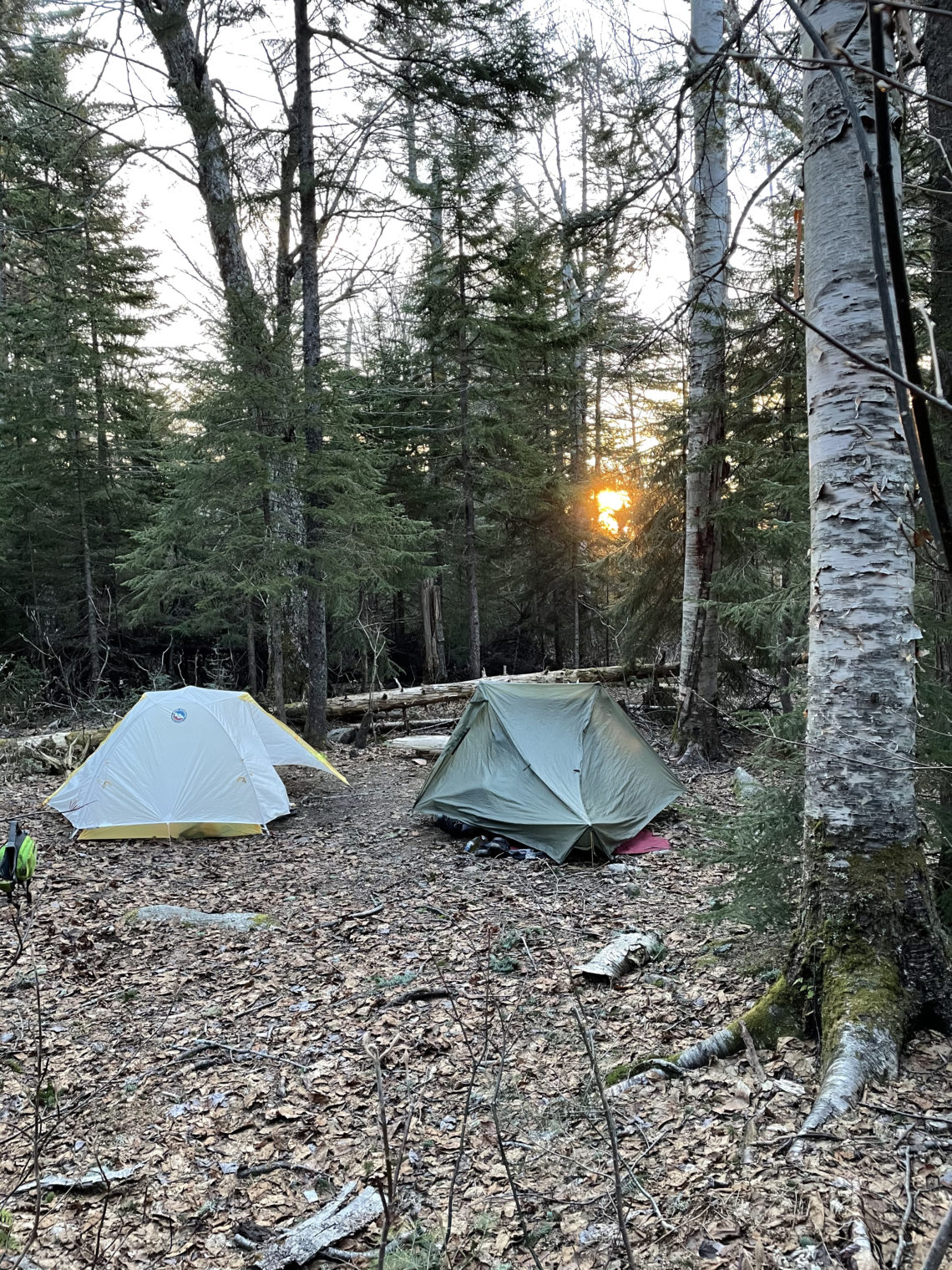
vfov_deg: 67.3
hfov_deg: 53.1
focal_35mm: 26
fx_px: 953
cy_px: 635
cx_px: 476
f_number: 1.6
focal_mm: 4.2
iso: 200
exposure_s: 1/60
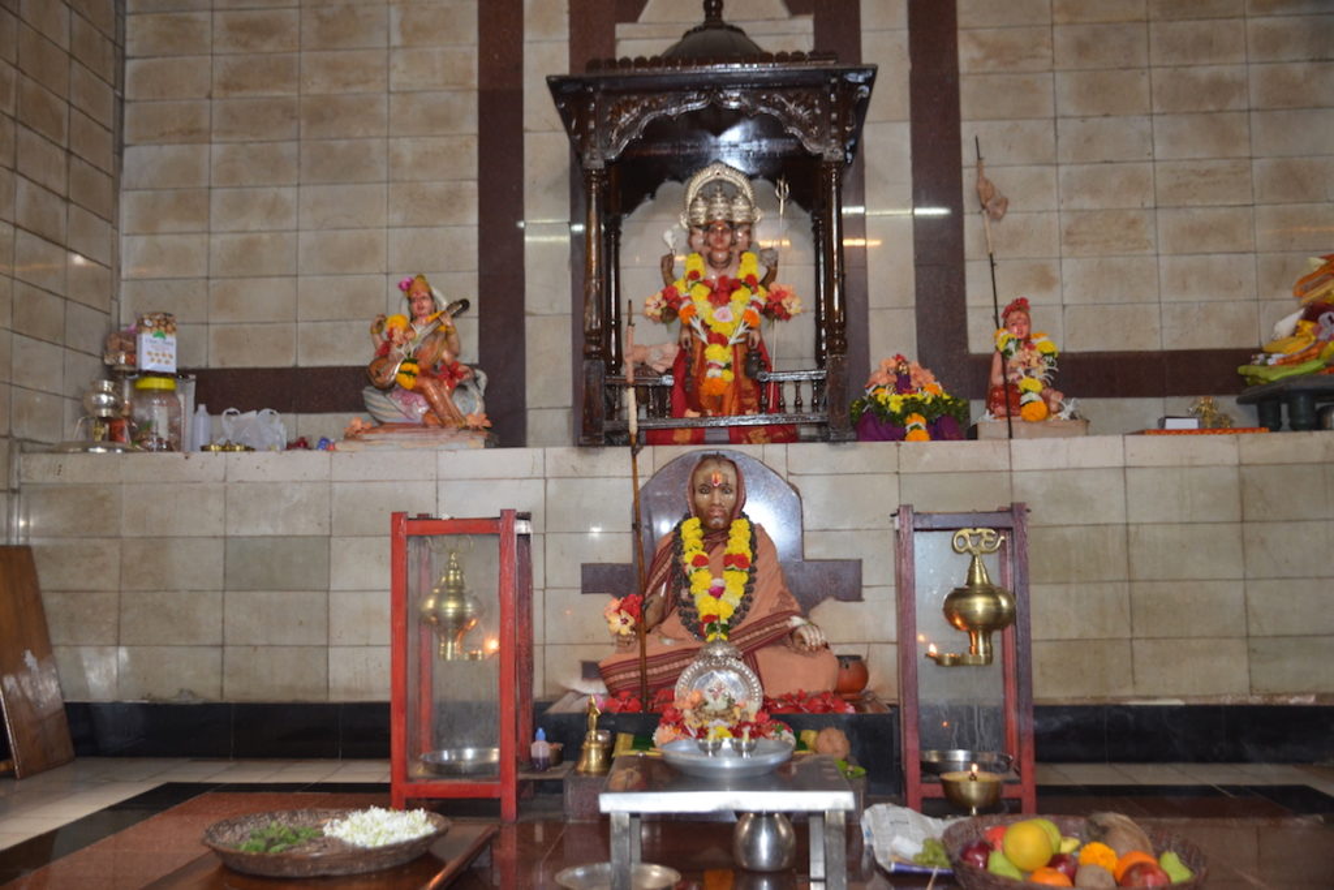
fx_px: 1334
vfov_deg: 36.9
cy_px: 445
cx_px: 667
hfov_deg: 53.1
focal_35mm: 36
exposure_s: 1/60
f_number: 3.8
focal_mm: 24
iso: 800
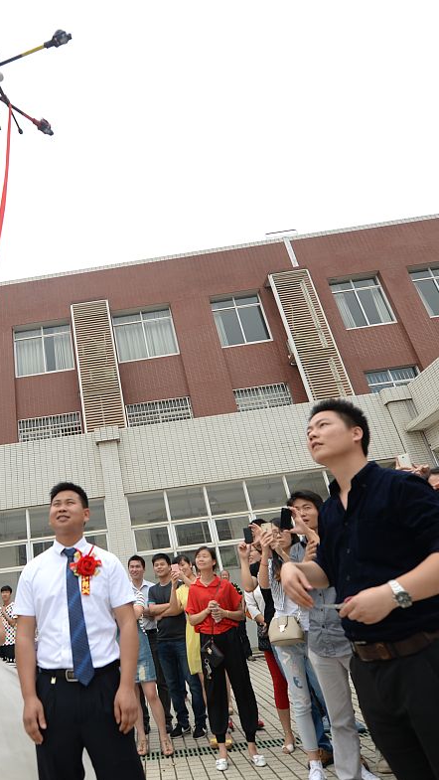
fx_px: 496
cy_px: 388
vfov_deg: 76.3
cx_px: 81
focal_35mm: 24
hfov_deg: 45.1
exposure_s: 1/250
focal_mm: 15
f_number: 3.5
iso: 64
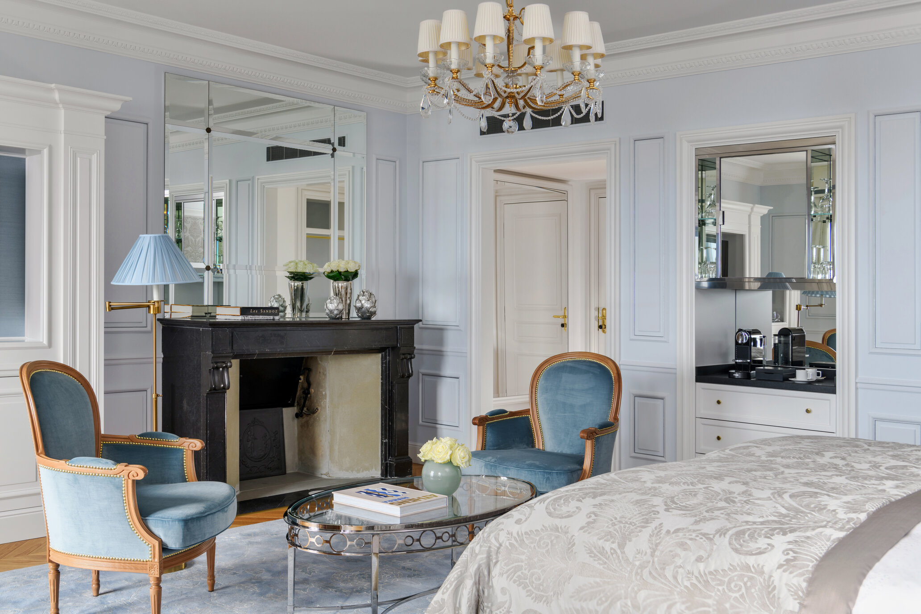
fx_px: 972
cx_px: 460
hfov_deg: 50.7
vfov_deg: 35.1
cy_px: 307
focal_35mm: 38
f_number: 13
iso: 100
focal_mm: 38
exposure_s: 1/1.25
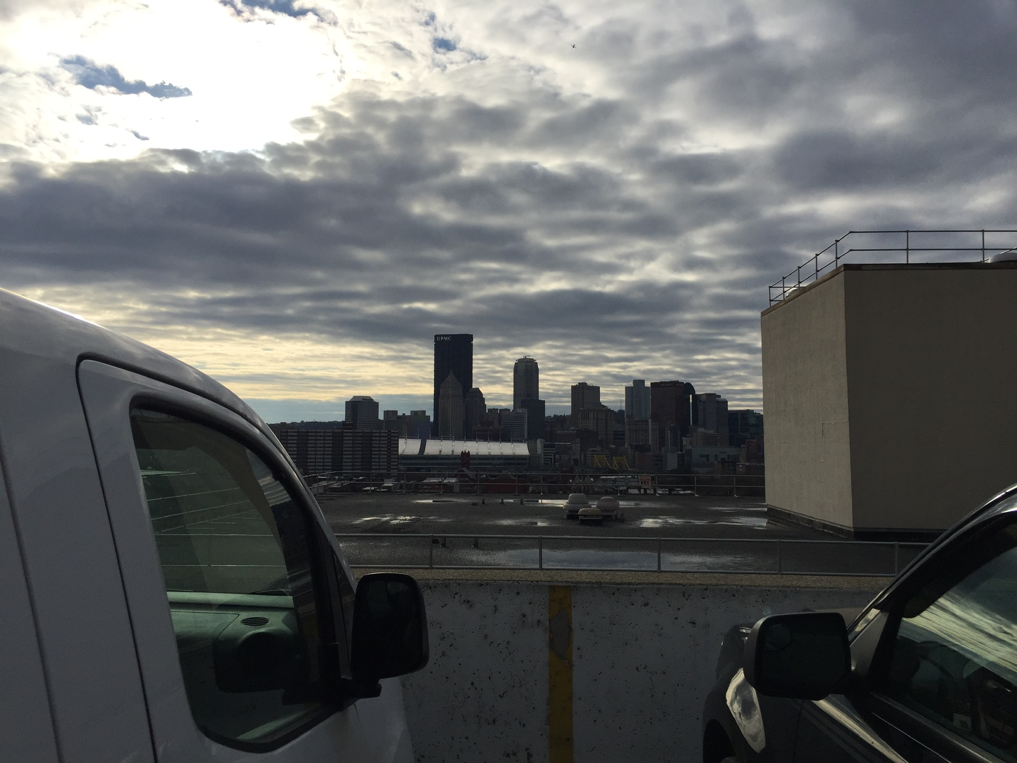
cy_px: 382
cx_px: 508
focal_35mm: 29
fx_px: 852
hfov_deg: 61.7
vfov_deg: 48.2
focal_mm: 4.15
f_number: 2.2
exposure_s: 1/6623
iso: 32
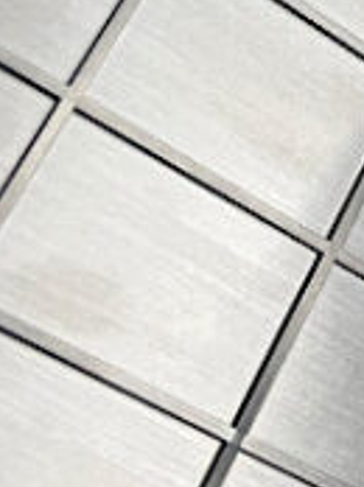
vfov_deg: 17.1
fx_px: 1616
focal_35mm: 115
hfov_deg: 11.0
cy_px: 157
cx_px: 843
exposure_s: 1/50
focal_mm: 4.2
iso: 200
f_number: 1.6
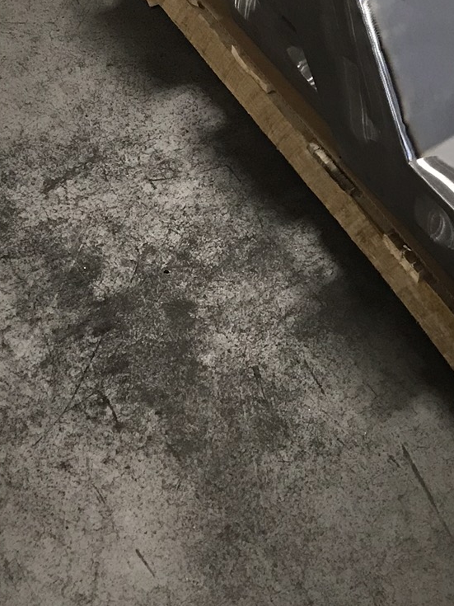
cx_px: 475
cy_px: 62
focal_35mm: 78
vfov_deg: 24.3
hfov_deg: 18.3
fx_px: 1364
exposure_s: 1/15
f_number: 1.8
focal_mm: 3.99
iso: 80
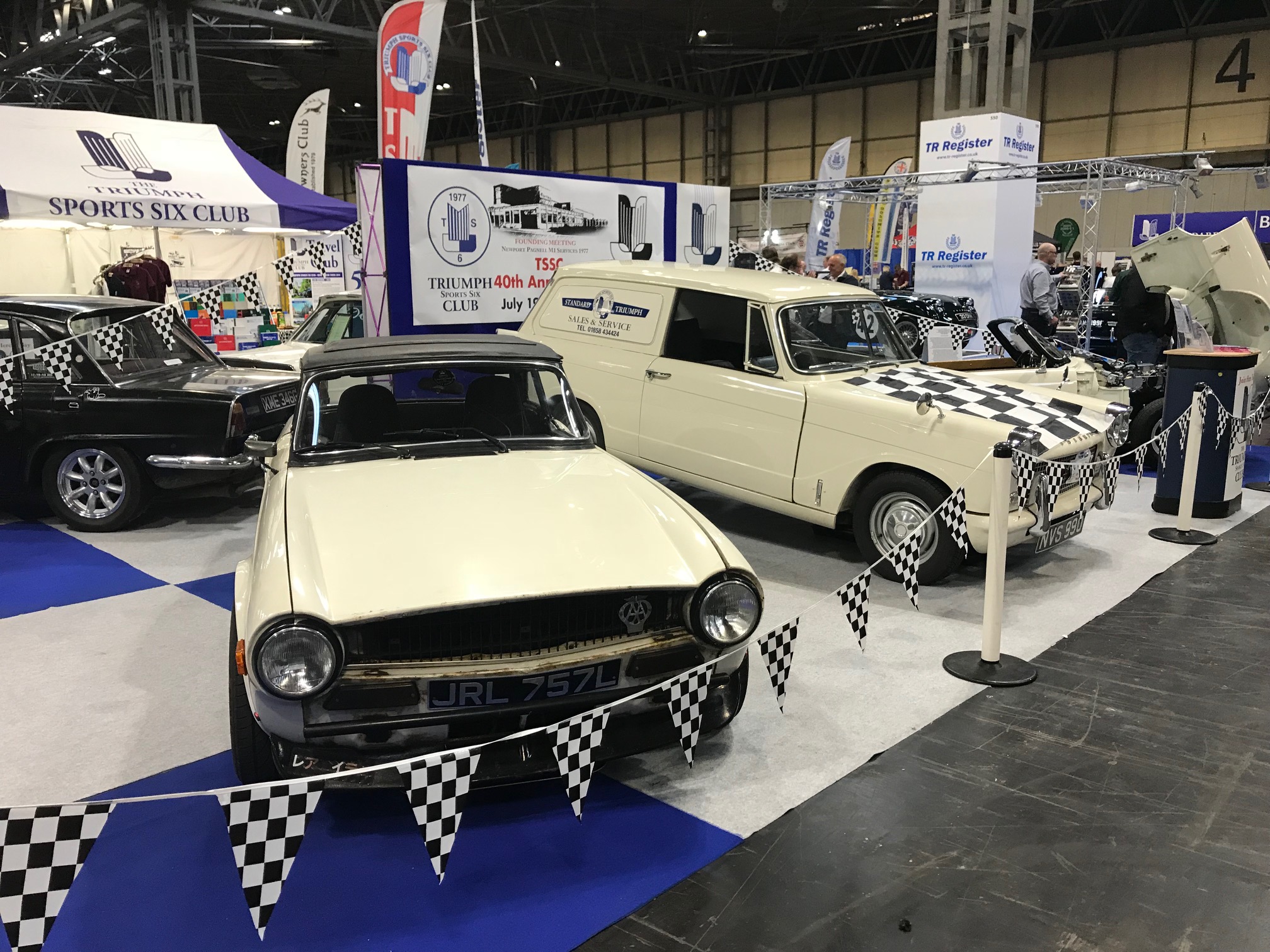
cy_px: 476
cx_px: 635
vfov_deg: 49.7
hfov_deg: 63.4
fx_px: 1027
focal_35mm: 28
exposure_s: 1/25
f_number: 1.8
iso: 32
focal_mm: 3.99
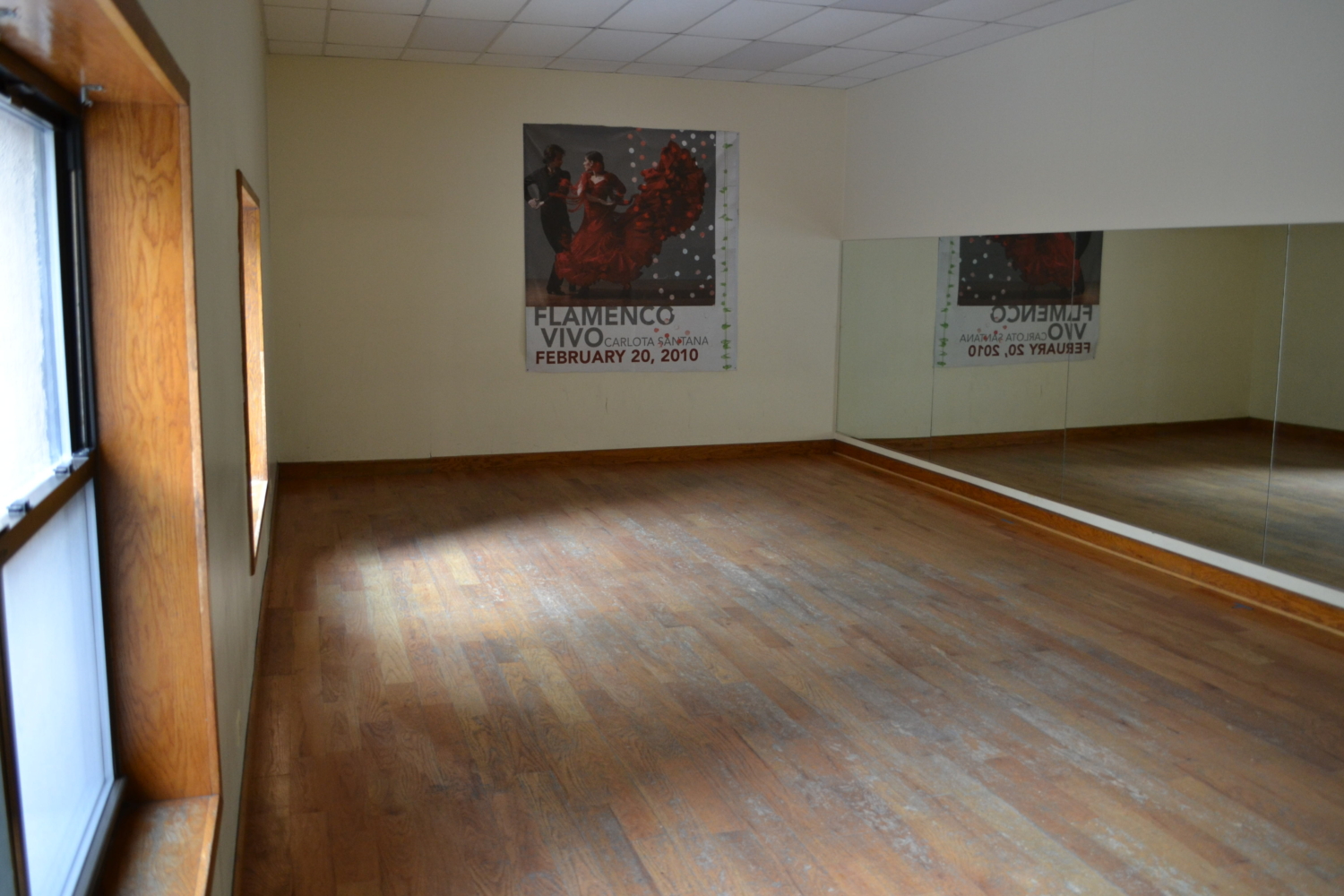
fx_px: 1120
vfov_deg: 43.6
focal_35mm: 30
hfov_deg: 61.9
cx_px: 672
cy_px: 448
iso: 800
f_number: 3.8
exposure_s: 1/15
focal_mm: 20
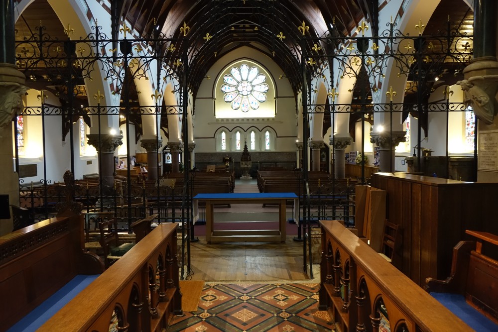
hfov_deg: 73.7
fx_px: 332
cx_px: 249
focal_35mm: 24
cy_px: 166
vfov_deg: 53.1
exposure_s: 1/20
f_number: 2.8
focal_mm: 8.8
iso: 800
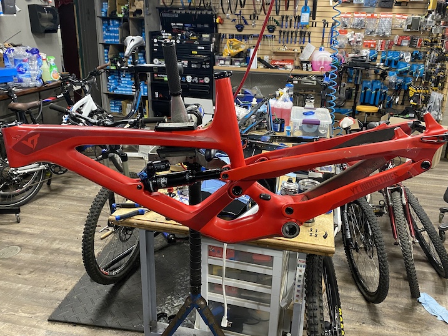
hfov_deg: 61.6
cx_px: 232
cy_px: 151
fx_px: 375
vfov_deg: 48.2
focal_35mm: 29
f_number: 1.8
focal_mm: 4.25
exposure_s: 1/42
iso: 400
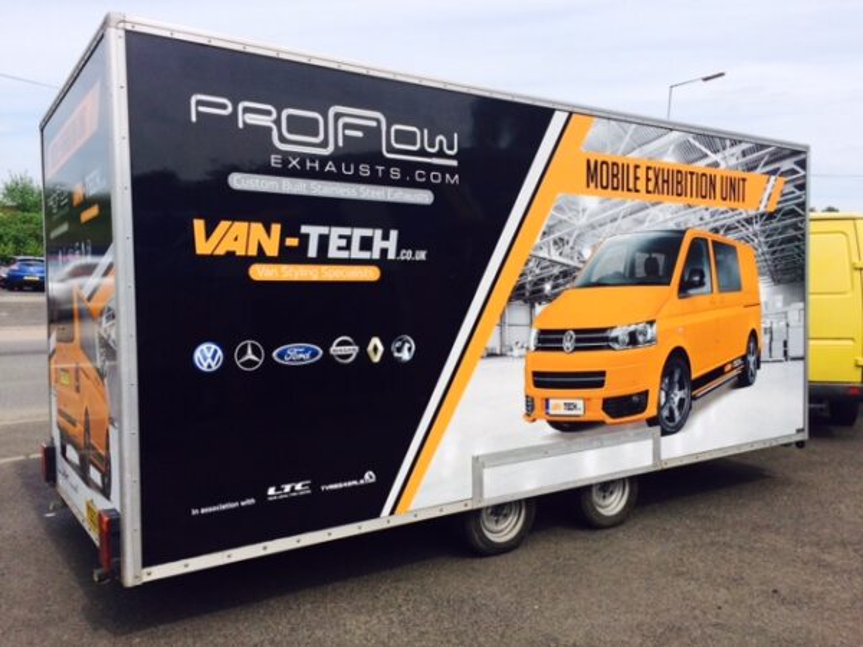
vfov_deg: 48.2
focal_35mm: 29
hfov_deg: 61.7
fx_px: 723
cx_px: 432
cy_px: 324
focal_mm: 4.15
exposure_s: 1/1953
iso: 32
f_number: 2.2
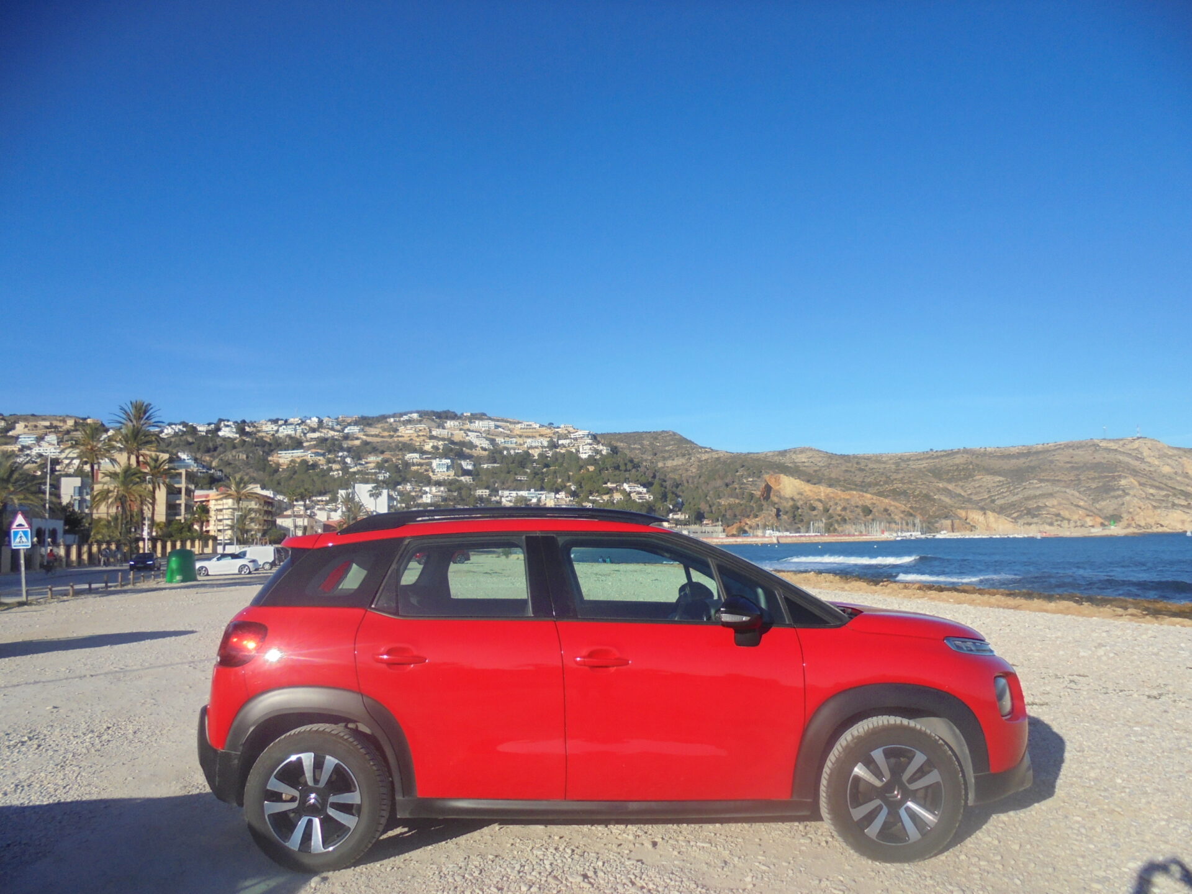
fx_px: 895
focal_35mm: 26
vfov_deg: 53.1
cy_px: 447
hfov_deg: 67.3
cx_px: 596
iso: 100
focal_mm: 4.6
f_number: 11.5
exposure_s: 1/125
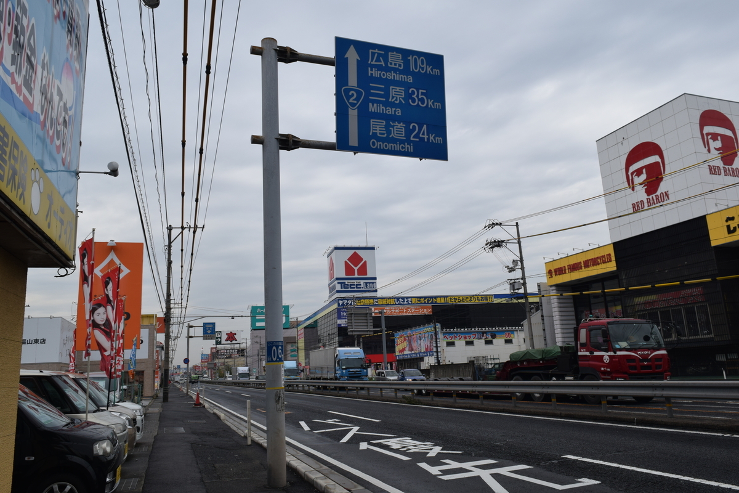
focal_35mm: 27
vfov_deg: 47.9
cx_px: 370
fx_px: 554
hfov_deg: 67.4
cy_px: 246
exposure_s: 1/320
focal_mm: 18
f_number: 9
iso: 200
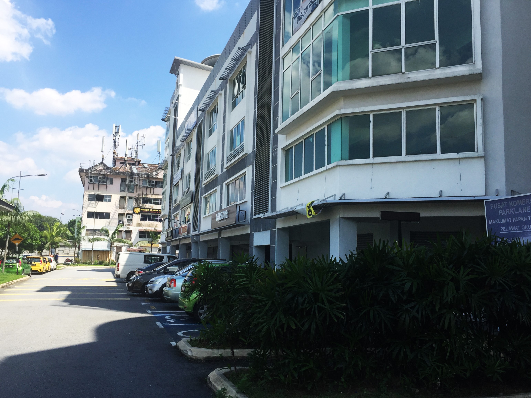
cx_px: 266
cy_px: 199
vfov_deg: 48.2
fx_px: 445
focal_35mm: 29
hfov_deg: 61.7
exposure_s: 1/1464
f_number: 2.2
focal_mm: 4.15
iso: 32
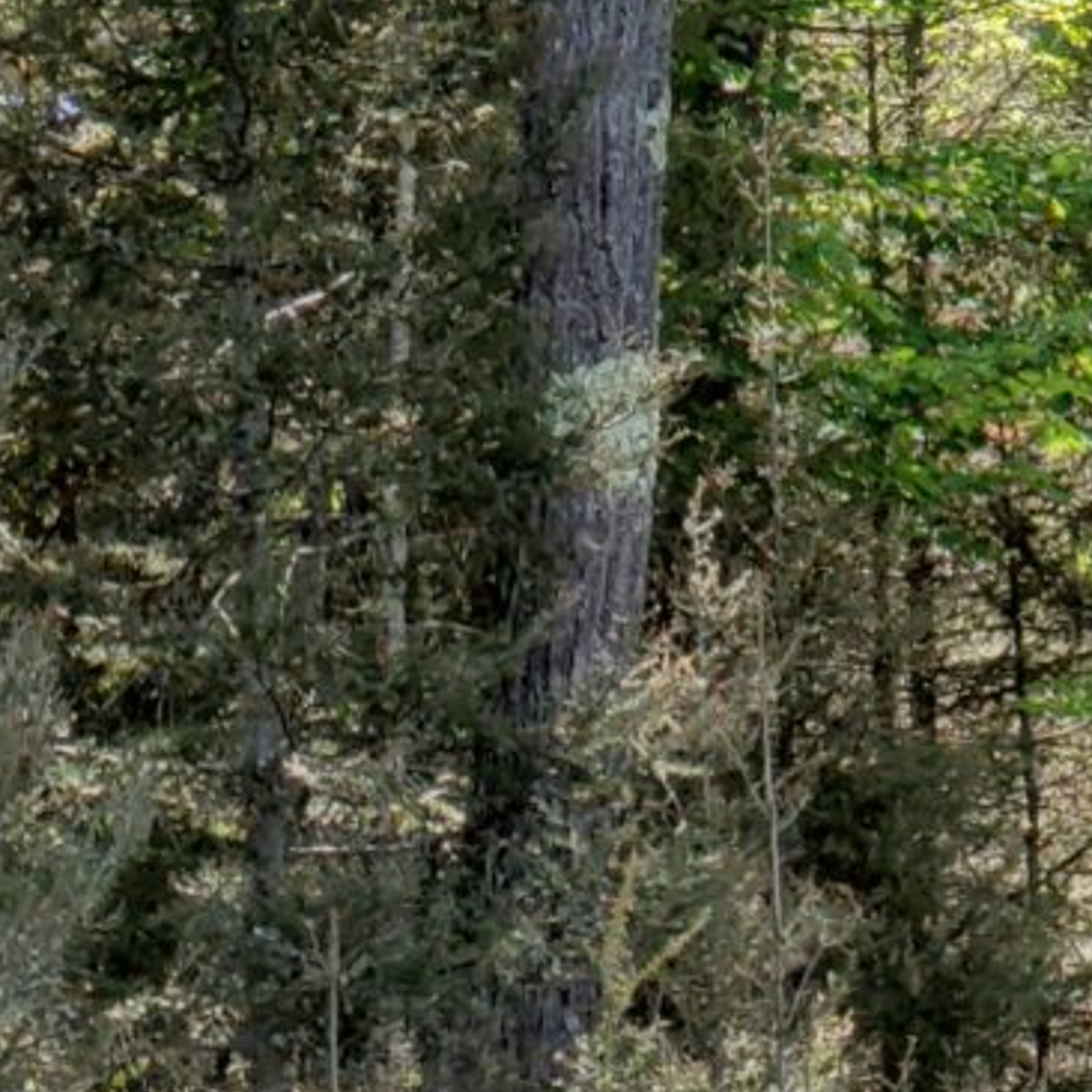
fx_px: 9172
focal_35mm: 257
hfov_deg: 6.8
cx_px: -221
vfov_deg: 6.7
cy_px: 1635
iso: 50
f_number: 2.4
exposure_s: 1/120
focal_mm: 6
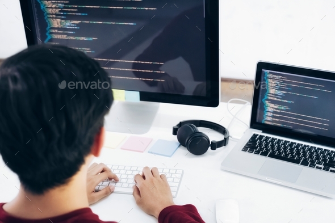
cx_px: 168
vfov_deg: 27.0
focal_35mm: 50
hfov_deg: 39.6
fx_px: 465
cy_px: 112
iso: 3200
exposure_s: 1/250
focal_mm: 33.2
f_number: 2.8
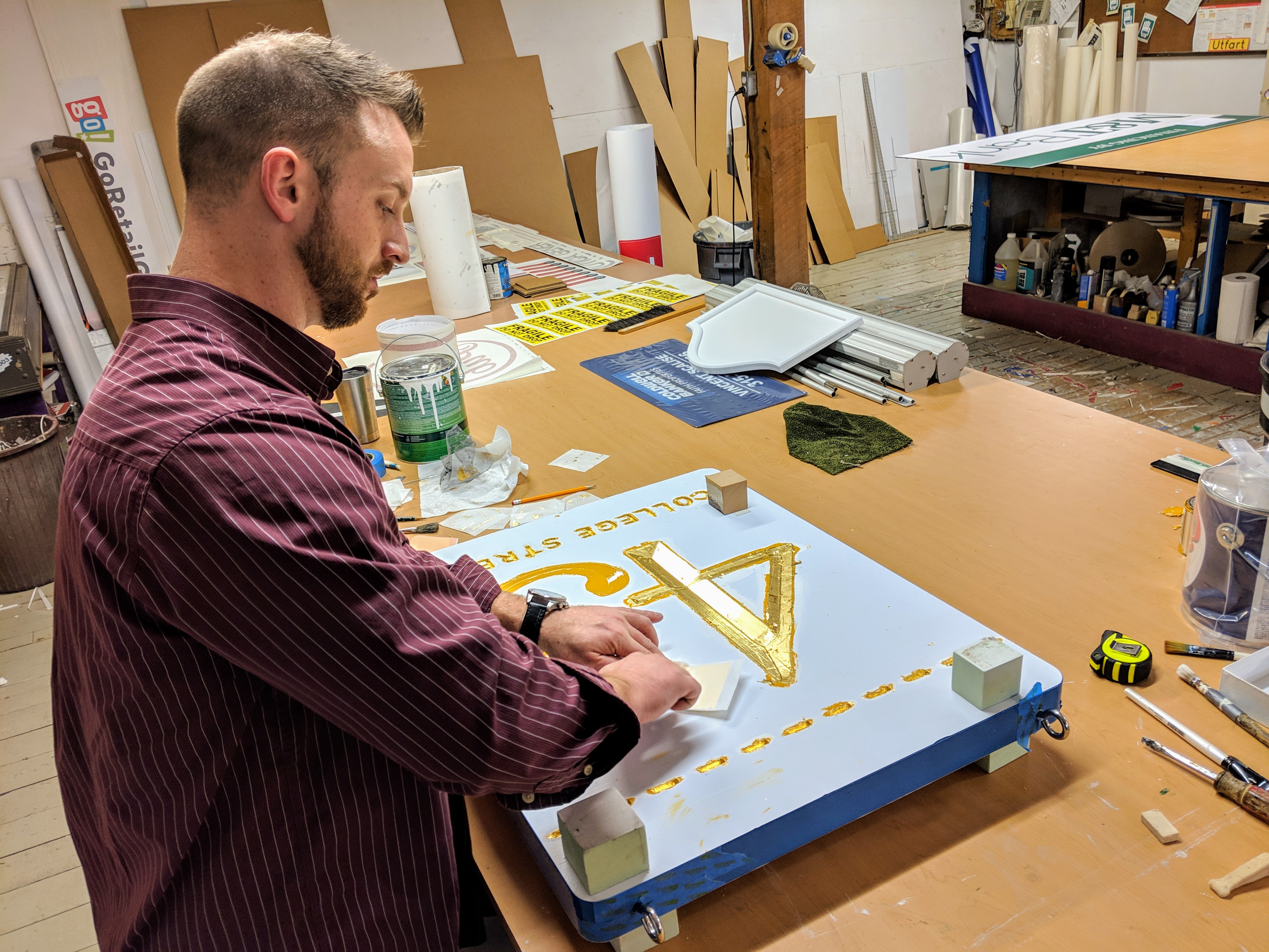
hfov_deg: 65.3
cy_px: 476
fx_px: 990
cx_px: 634
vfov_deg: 51.4
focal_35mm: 27
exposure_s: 1/30
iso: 67
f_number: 1.8
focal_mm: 4.44
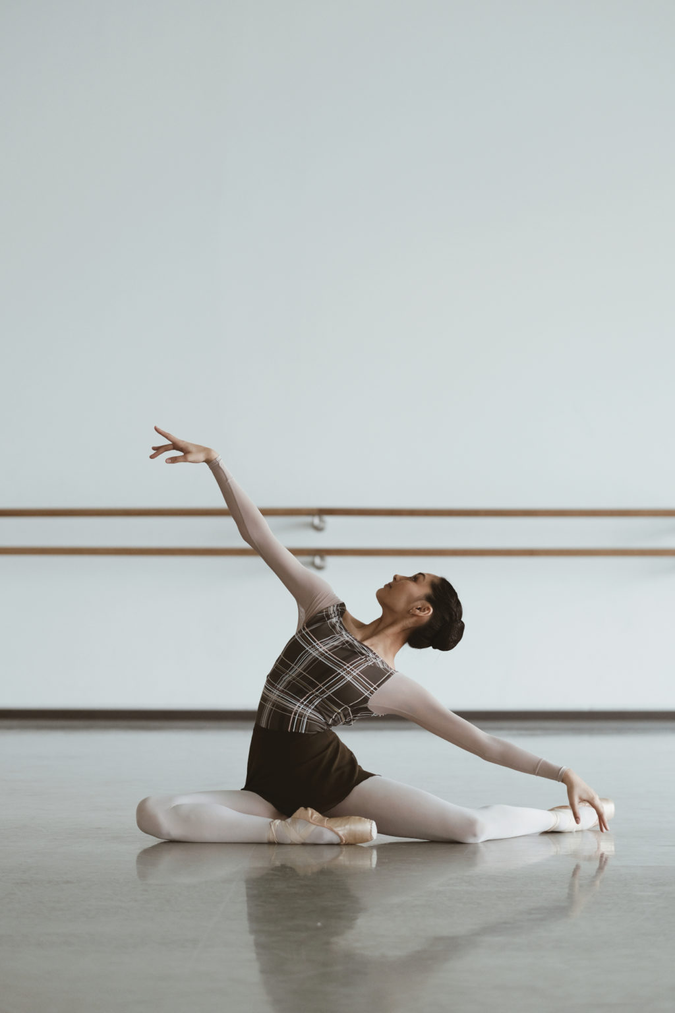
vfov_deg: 24.2
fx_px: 2362
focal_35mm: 84
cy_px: 506
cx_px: 338
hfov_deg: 16.3
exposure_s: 1/500
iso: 800
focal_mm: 56
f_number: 1.4
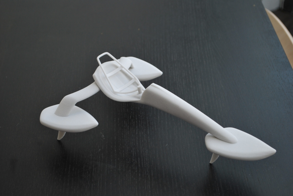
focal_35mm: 82
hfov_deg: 24.6
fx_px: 672
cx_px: 146
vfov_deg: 16.6
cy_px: 98
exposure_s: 1/40
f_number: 5.6
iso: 200
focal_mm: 55
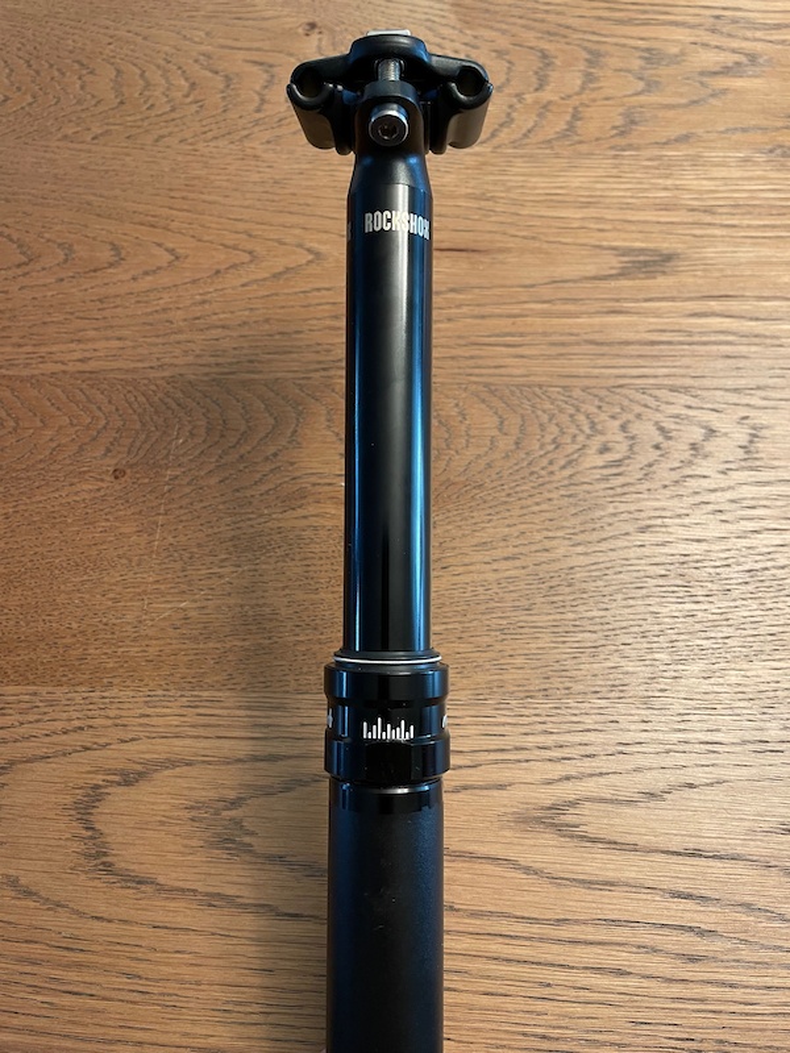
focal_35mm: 26
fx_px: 791
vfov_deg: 67.3
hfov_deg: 53.1
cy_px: 526
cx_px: 395
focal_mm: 4.2
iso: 125
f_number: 1.6
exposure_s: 1/60
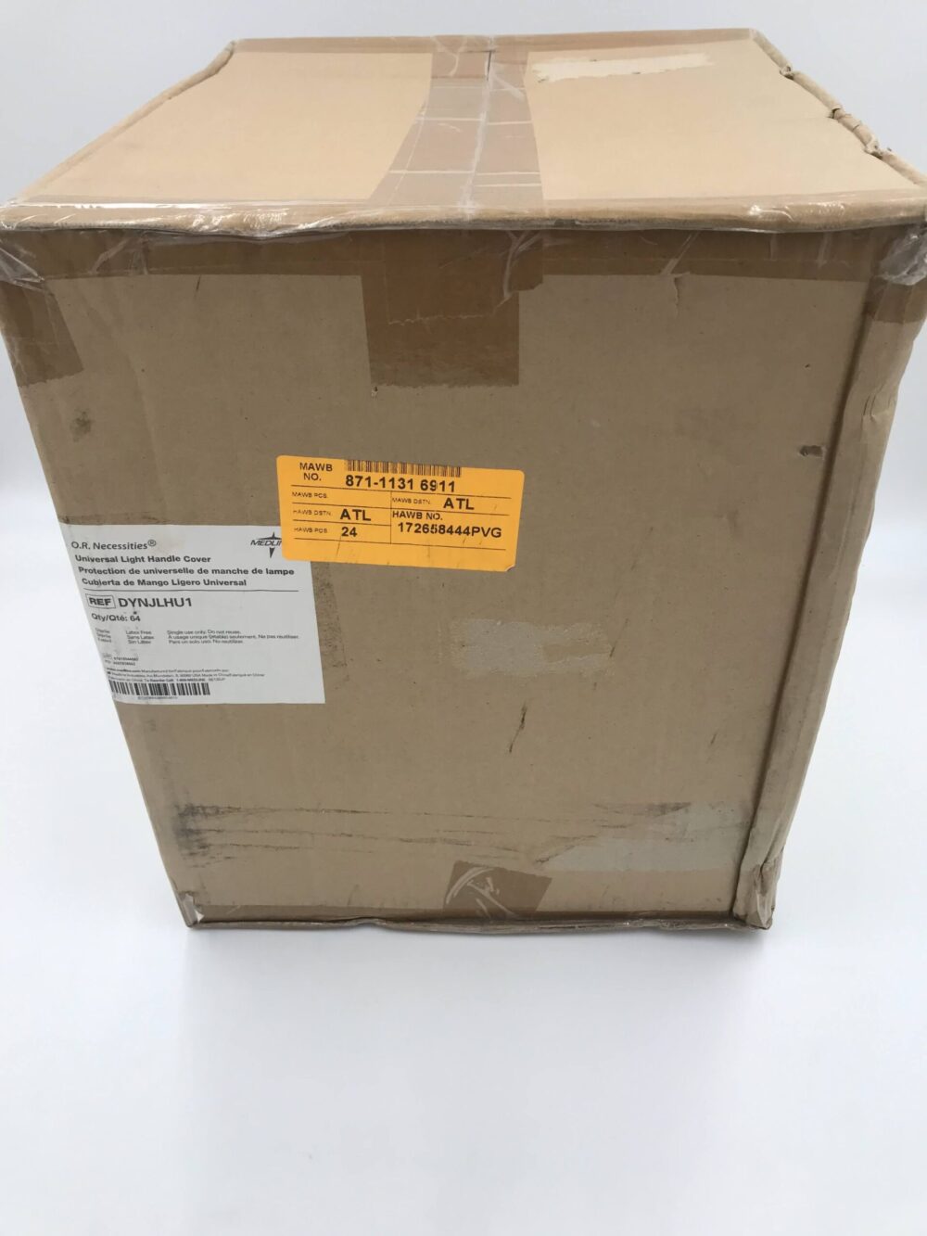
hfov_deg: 49.8
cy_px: 618
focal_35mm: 28
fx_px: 1000
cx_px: 464
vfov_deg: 63.4
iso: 40
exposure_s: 1/120
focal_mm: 3.99
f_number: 1.8
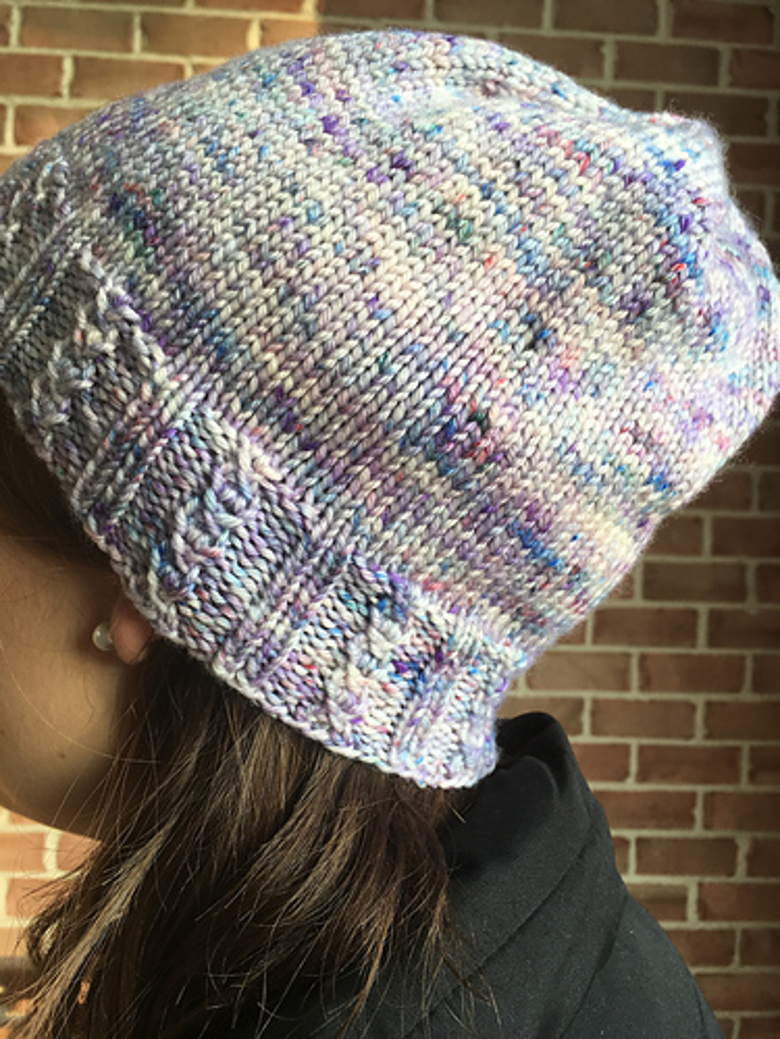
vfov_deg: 61.7
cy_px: 520
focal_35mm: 29
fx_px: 871
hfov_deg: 48.2
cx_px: 390
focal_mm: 4.15
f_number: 2.2
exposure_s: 1/120
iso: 32
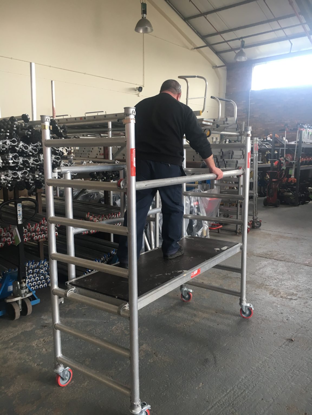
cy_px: 208
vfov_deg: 61.7
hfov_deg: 48.2
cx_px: 156
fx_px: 349
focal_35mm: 29
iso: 32
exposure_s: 1/33
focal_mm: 4.15
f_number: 2.2
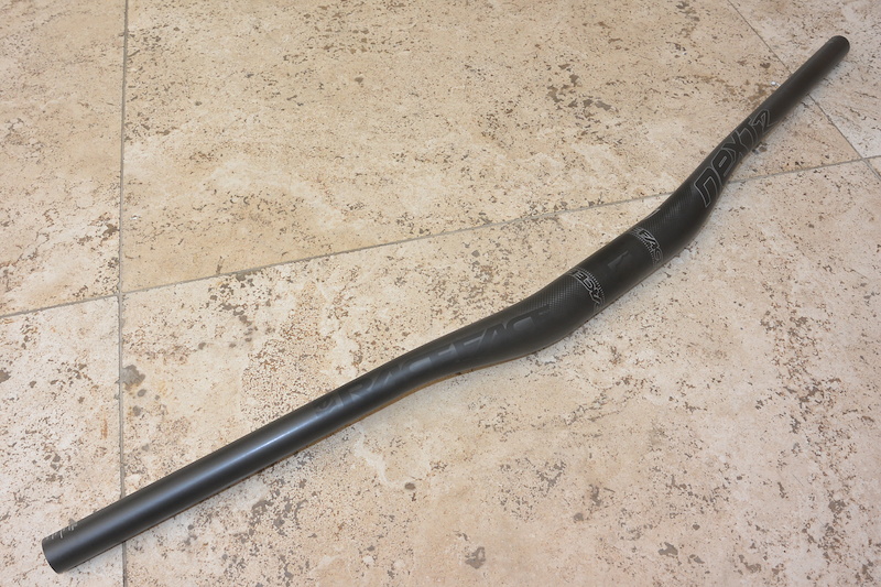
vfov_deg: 41.1
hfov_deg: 58.7
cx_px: 440
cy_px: 294
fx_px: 783
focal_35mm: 32
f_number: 9
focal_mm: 12
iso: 160
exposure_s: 1/60
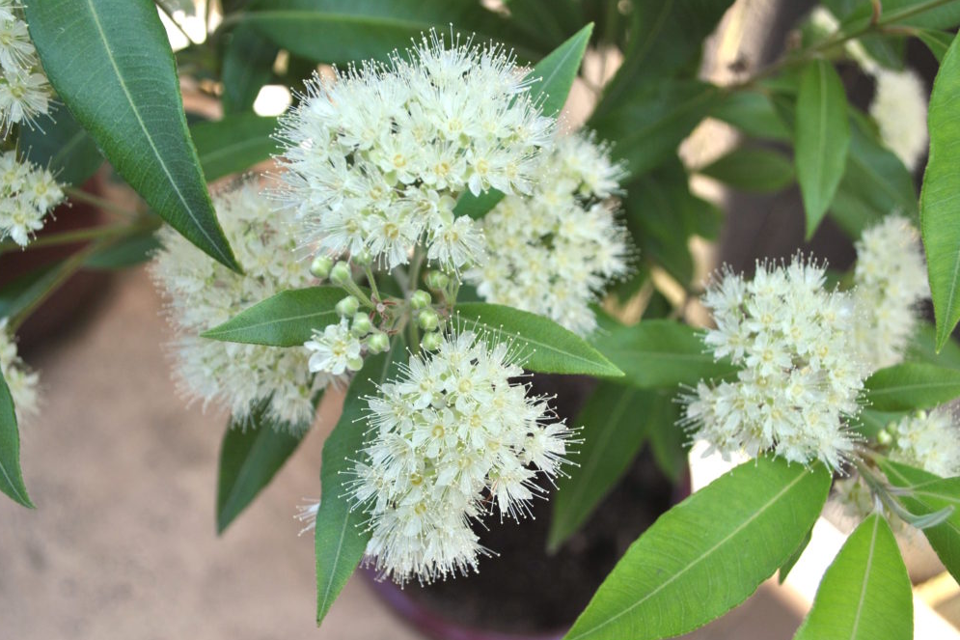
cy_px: 329
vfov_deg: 38.9
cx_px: 489
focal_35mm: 34
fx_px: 906
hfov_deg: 55.8
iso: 160
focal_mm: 22
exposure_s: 1/125
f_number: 5.6
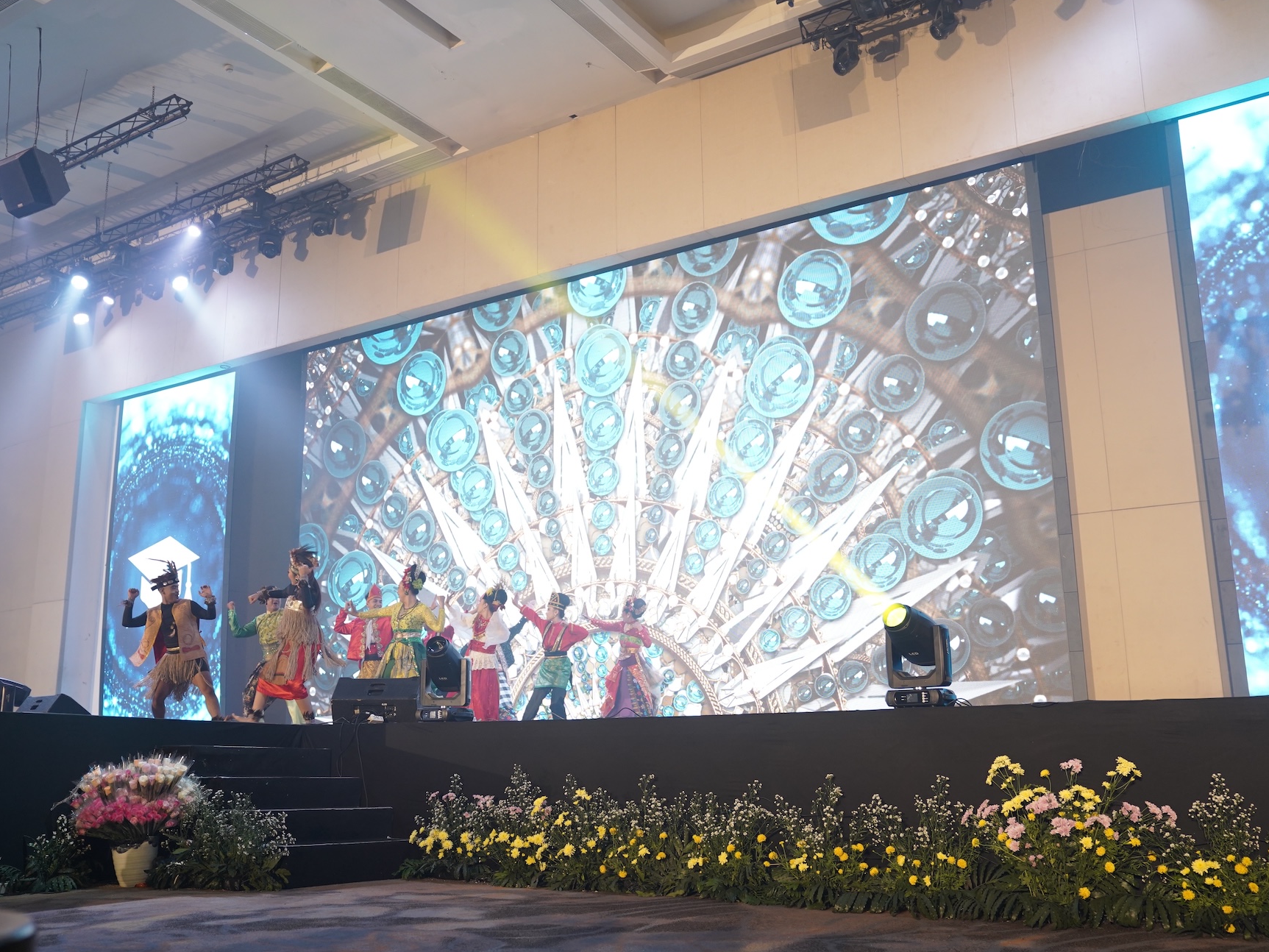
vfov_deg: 41.8
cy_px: 475
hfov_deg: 53.9
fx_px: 1247
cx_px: 593
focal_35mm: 34
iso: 1250
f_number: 2.8
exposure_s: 1/100
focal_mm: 31
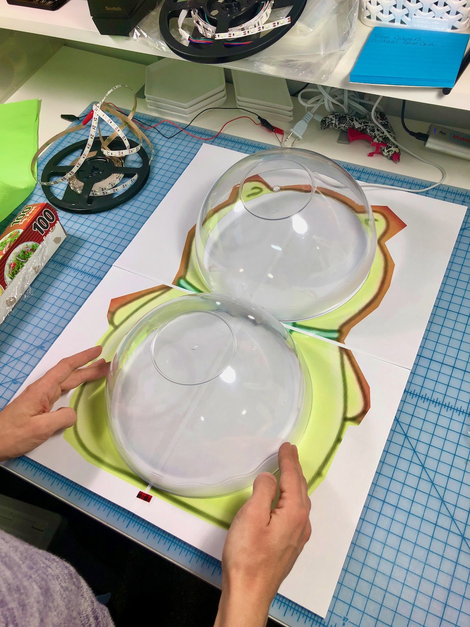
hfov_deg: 49.7
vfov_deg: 63.4
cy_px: 314
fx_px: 507
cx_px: 235
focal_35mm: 28
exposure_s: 1/120
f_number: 1.8
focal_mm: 4
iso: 50
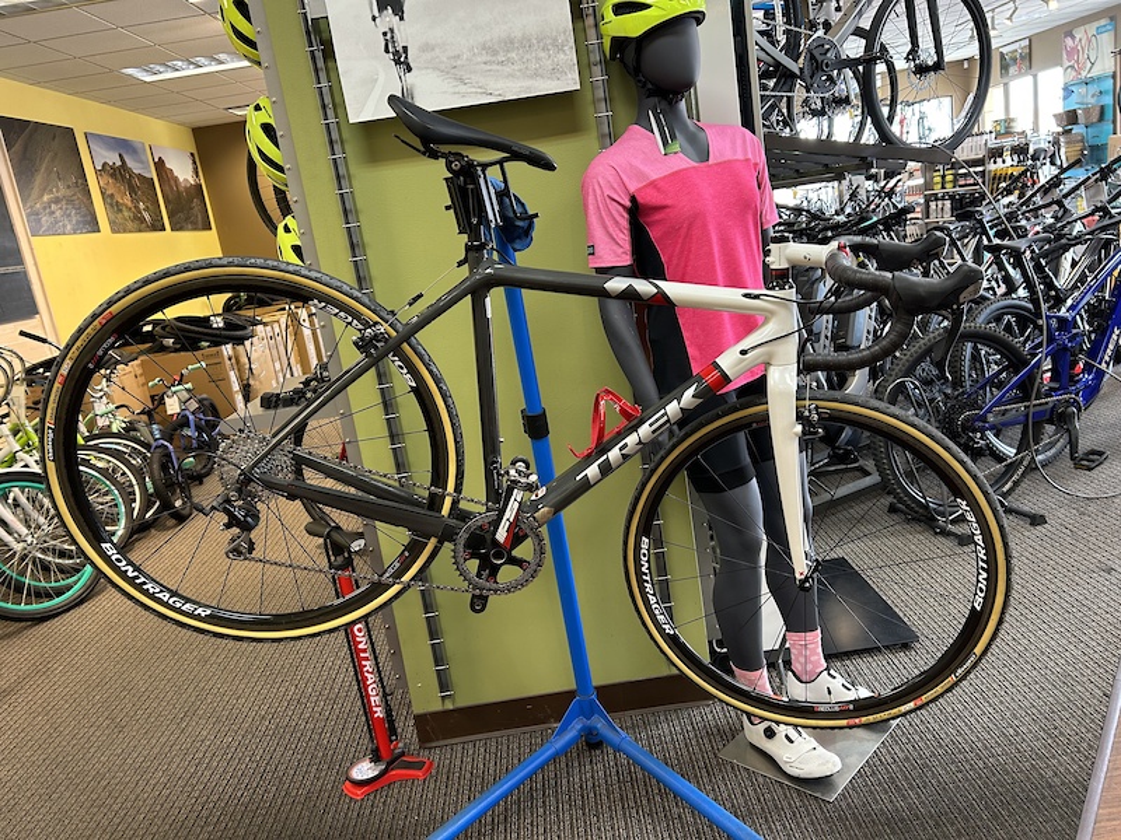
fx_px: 842
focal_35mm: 26
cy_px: 420
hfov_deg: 67.3
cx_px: 560
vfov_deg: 53.1
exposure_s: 1/60
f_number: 1.5
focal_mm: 5.7
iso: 160
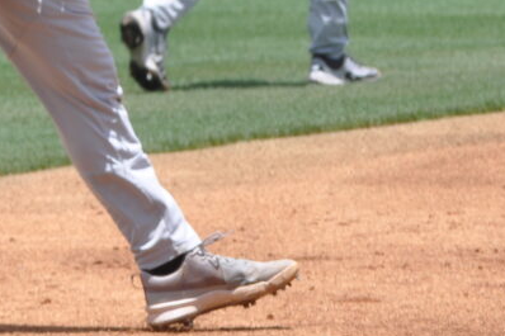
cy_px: -209
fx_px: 9731
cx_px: -435
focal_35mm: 694
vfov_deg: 2.0
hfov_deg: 3.0
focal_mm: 120
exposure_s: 1/320
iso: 200
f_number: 9
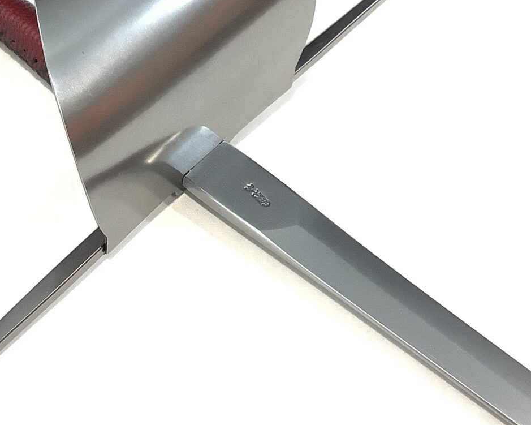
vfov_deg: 23.1
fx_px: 1037
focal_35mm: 66
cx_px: 172
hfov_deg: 28.5
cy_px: 169
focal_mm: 3.3
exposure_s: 1/60
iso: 200
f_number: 2.4
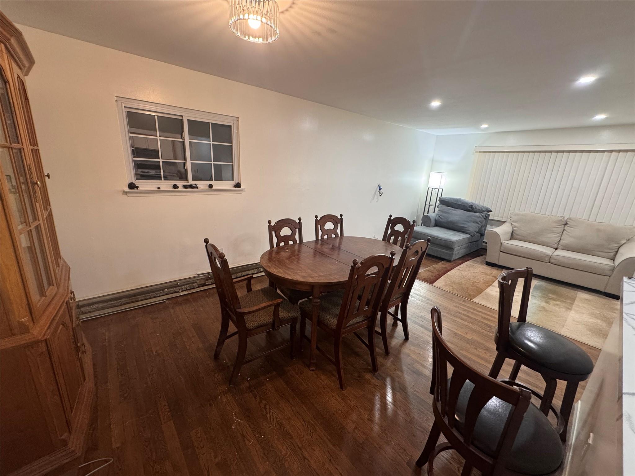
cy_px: 238
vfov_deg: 85.7
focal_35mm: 14
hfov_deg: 102.1
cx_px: 318
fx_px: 257
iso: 250
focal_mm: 2.22
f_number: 2.2
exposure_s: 1/60
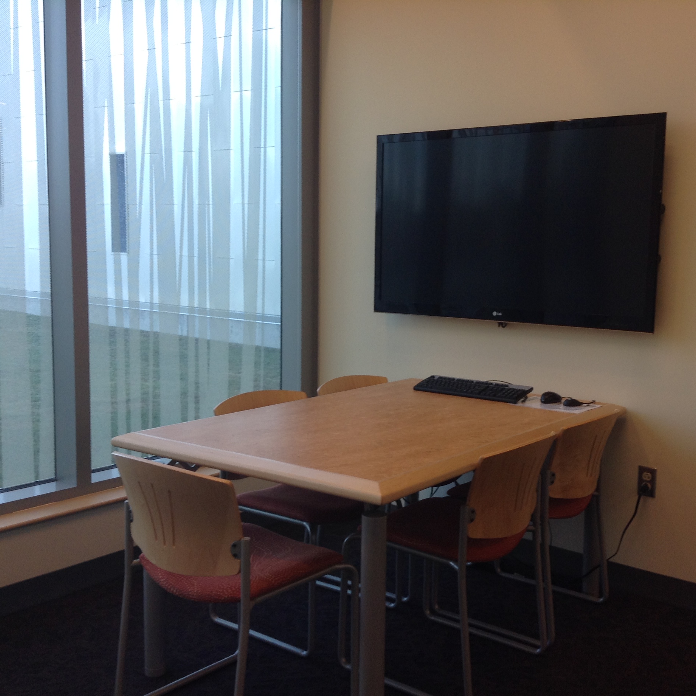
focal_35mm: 40
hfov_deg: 41.8
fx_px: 910
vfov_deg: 41.9
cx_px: 389
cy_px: 356
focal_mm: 3.3
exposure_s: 1/40
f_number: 2.4
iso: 32
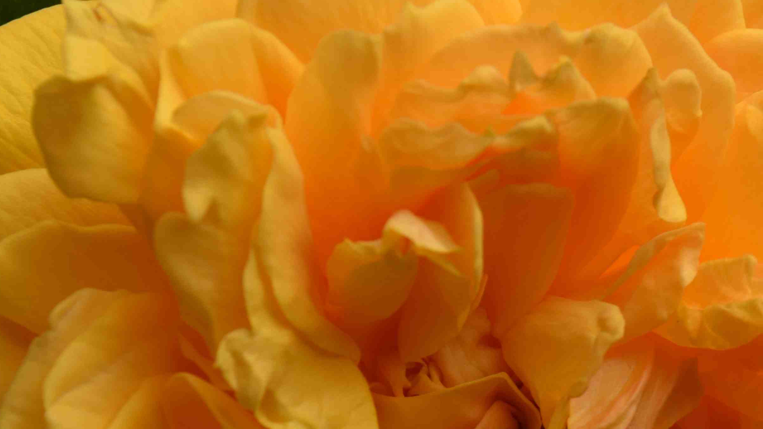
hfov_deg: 6.5
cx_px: 584
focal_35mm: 331
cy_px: 376
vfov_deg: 3.7
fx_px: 6703
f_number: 11
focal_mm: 85
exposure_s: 1/250
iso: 250
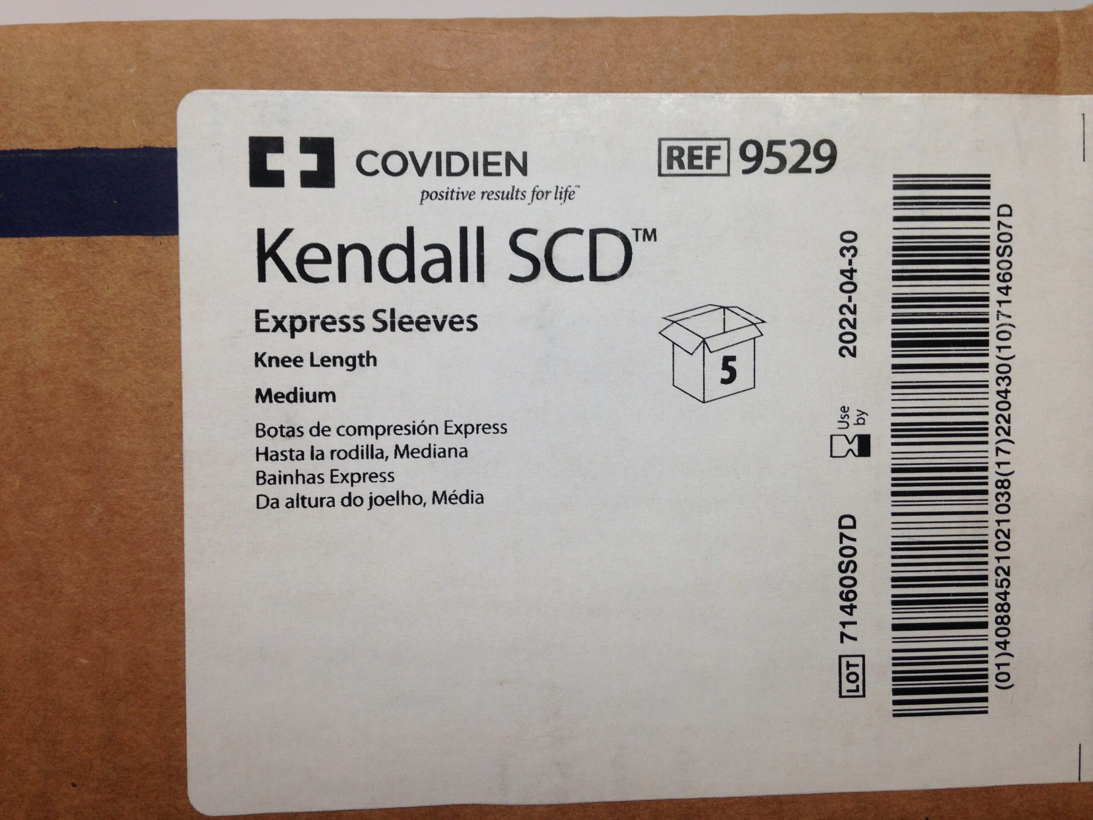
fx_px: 1042
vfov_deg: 42.9
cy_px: 410
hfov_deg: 55.4
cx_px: 546
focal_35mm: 33
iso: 50
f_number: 2.4
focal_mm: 4.12
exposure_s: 1/60
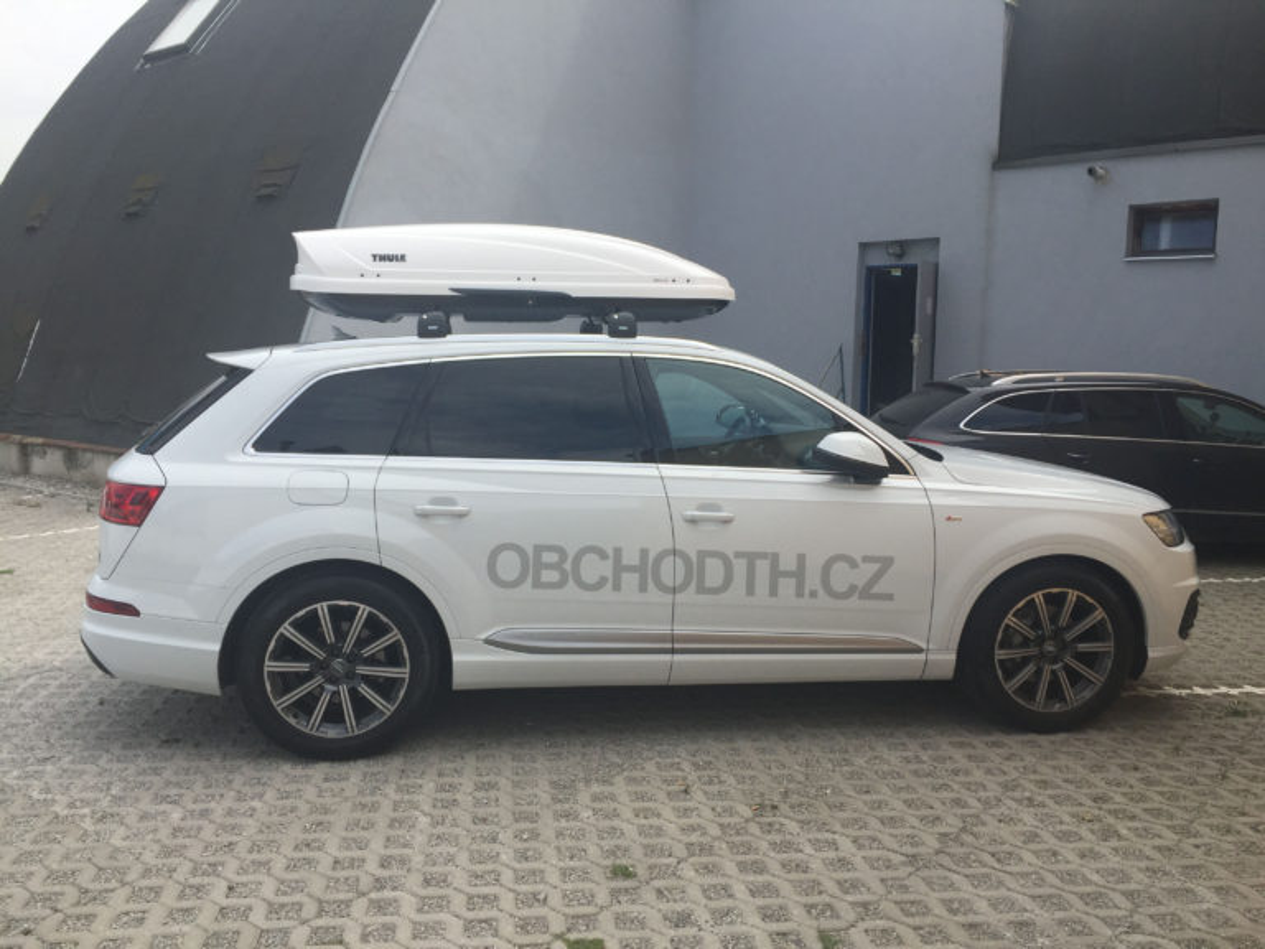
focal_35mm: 29
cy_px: 474
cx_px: 632
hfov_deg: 61.7
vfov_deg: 48.2
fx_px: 1060
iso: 32
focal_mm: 4.15
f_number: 2.2
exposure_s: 1/1582
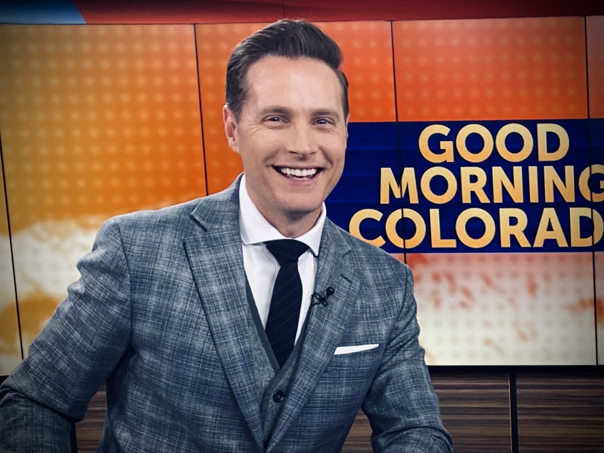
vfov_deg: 49.7
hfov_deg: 63.4
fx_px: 489
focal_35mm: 28
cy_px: 226
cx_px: 302
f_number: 1.8
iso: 80
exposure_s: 1/60
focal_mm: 3.99
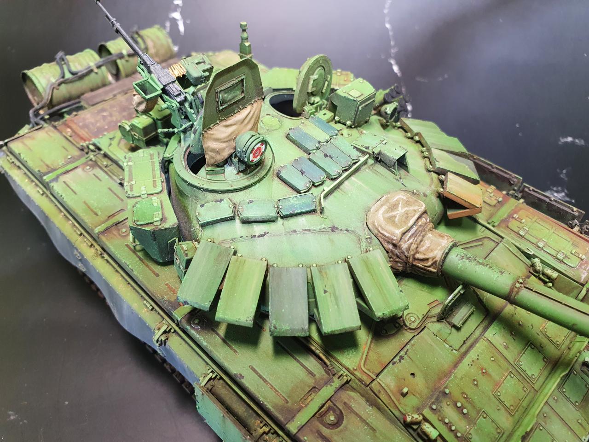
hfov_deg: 67.3
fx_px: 442
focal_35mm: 26
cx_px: 294
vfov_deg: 53.1
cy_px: 221
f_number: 2.4
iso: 160
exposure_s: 1/40
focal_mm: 4.32
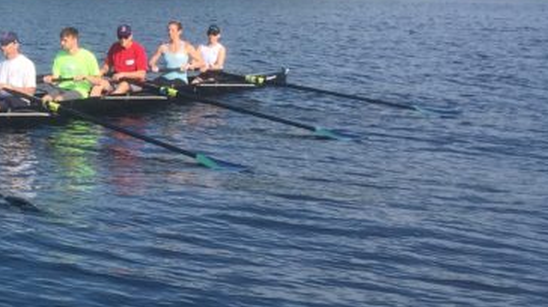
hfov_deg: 21.7
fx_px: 1292
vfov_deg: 13.5
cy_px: 51
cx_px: -157
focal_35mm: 89
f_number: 2.2
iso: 32
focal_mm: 4.15
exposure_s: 1/1412
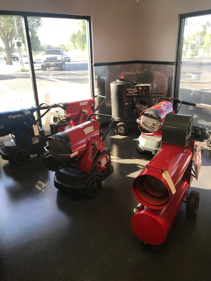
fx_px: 228
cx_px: 106
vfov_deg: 63.4
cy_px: 140
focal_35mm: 28
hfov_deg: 49.7
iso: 32
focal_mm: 3.99
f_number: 1.8
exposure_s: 1/30
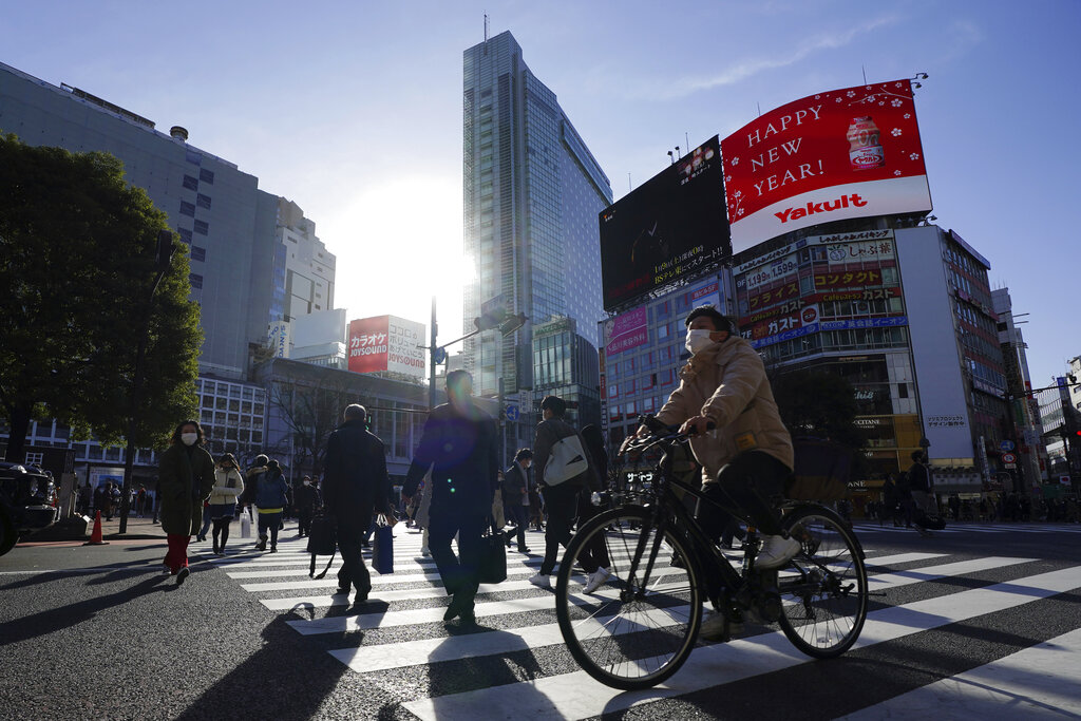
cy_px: 360
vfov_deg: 73.8
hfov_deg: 96.7
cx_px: 540
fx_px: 480
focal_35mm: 16
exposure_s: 1/500
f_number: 8
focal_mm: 16
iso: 100
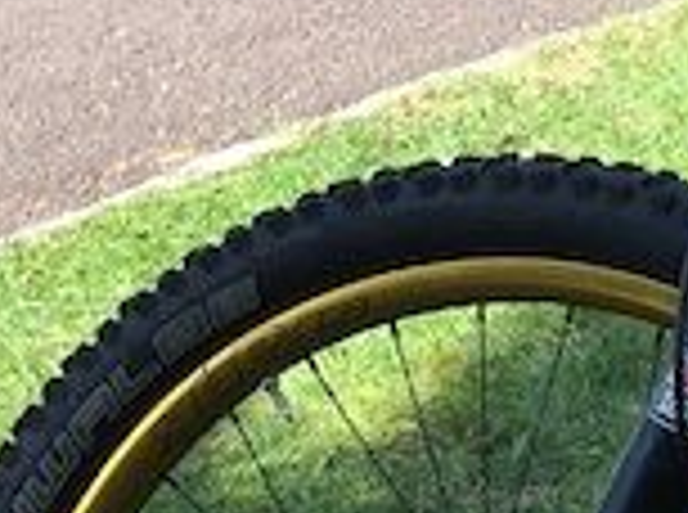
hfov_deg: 10.9
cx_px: 1691
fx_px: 3014
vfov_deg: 9.7
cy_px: 342
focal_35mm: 152
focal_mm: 4.15
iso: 25
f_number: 2.2
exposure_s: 1/382
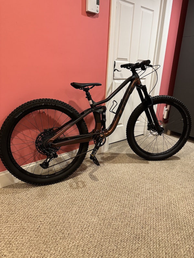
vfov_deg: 71.6
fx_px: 179
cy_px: 129
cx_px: 97
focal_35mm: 24
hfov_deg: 56.8
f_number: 1.78
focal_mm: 6.76
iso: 640
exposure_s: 1/60
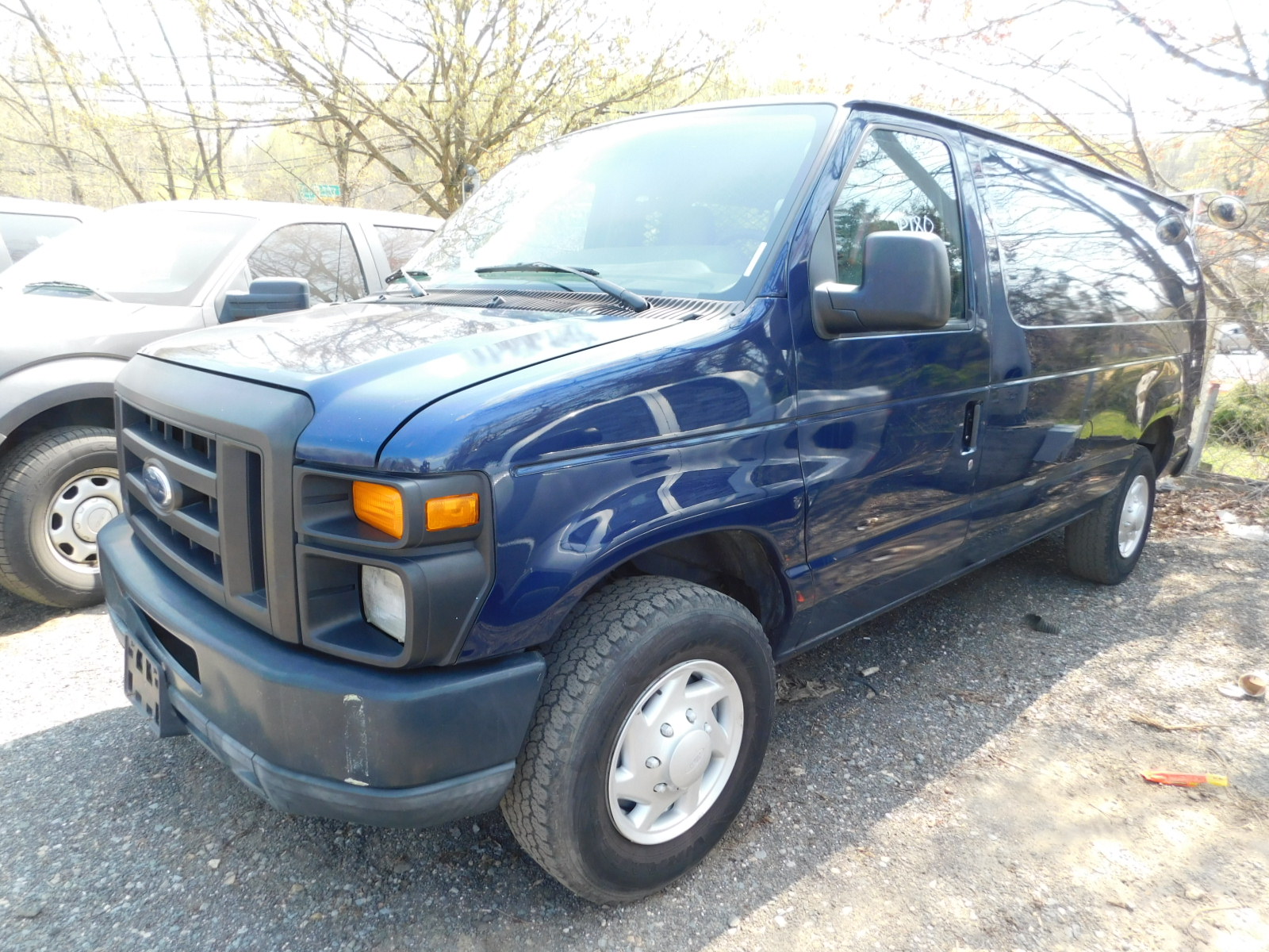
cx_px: 634
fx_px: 843
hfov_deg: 73.9
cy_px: 476
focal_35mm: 23
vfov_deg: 58.9
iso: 125
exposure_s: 1/200
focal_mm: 4
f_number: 3
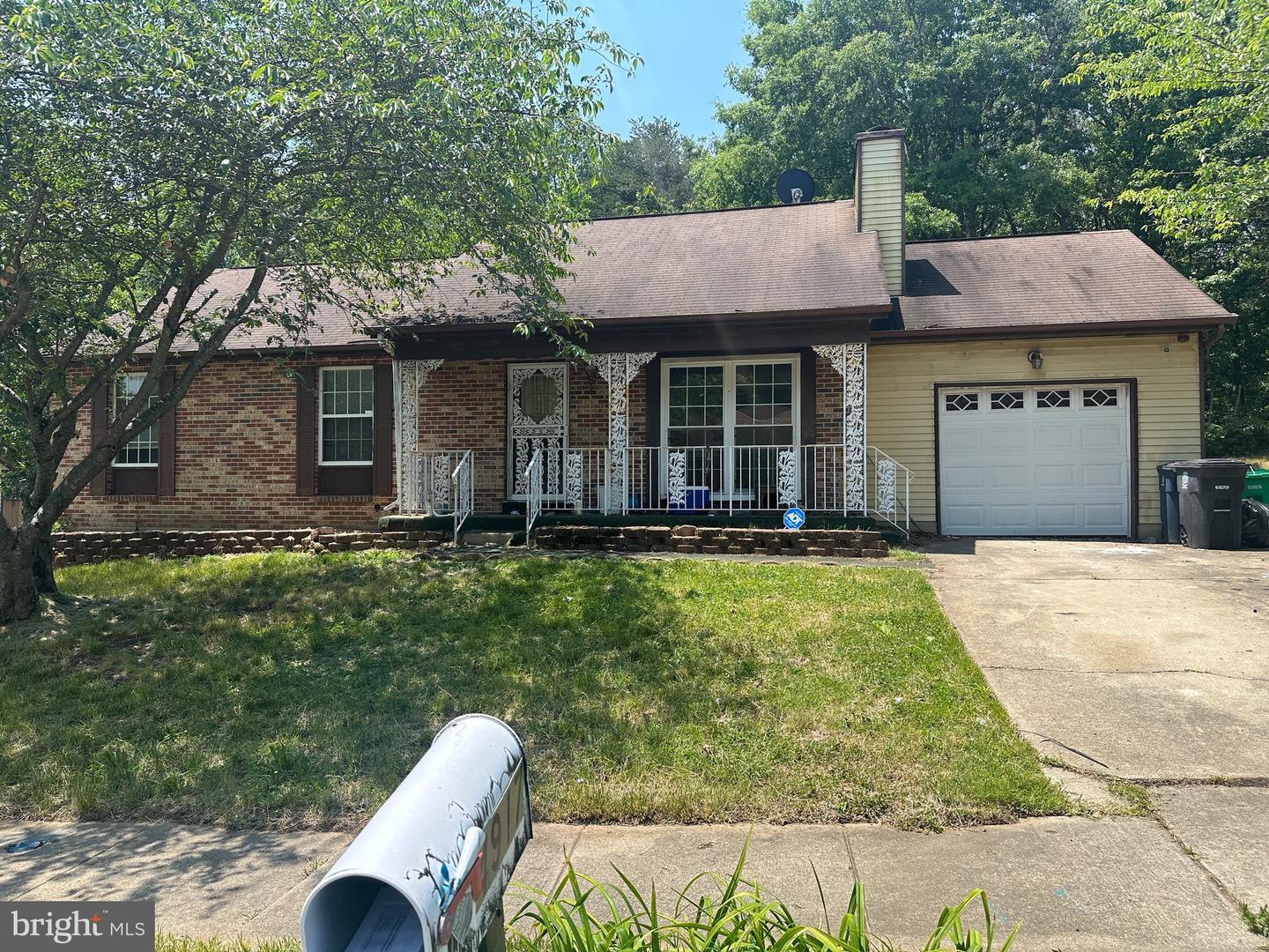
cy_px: 476
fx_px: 880
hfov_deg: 71.6
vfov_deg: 56.8
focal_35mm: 24
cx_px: 634
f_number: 1.78
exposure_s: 1/2252
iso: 80
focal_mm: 6.86
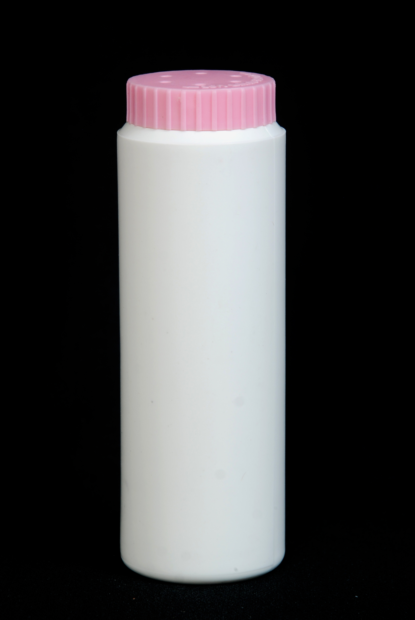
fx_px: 2715
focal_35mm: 158
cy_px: 310
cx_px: 208
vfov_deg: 13.0
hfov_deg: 8.7
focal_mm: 105
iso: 200
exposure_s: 1/160
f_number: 9
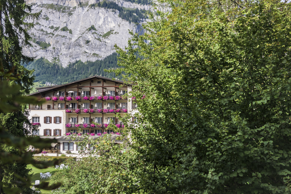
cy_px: 97
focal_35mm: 48
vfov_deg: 28.1
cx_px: 146
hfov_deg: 41.1
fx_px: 388
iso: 80
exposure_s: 1/400
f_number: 5
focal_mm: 48
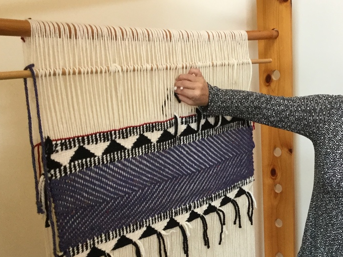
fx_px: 535
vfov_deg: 26.5
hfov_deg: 35.0
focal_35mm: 54
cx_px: 244
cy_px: 208
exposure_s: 1/30
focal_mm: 3.3
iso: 40
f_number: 2.4
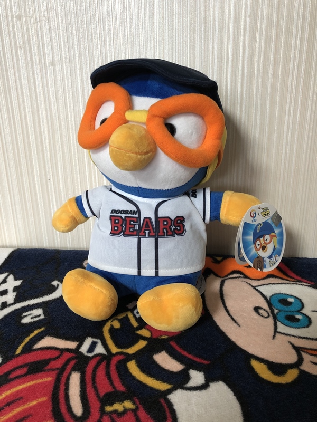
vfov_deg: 63.4
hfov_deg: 49.7
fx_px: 342
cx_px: 158
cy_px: 211
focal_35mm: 28
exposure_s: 1/15
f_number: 1.8
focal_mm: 3.99
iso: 50
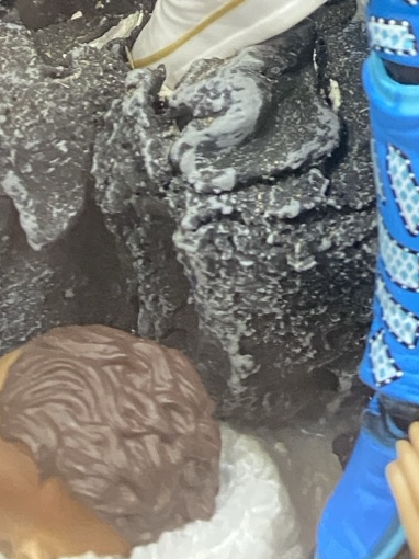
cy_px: -500
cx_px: 701
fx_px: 1648
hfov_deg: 13.3
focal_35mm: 102
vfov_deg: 15.9
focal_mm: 4.25
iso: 400
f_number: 1.8
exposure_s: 1/40
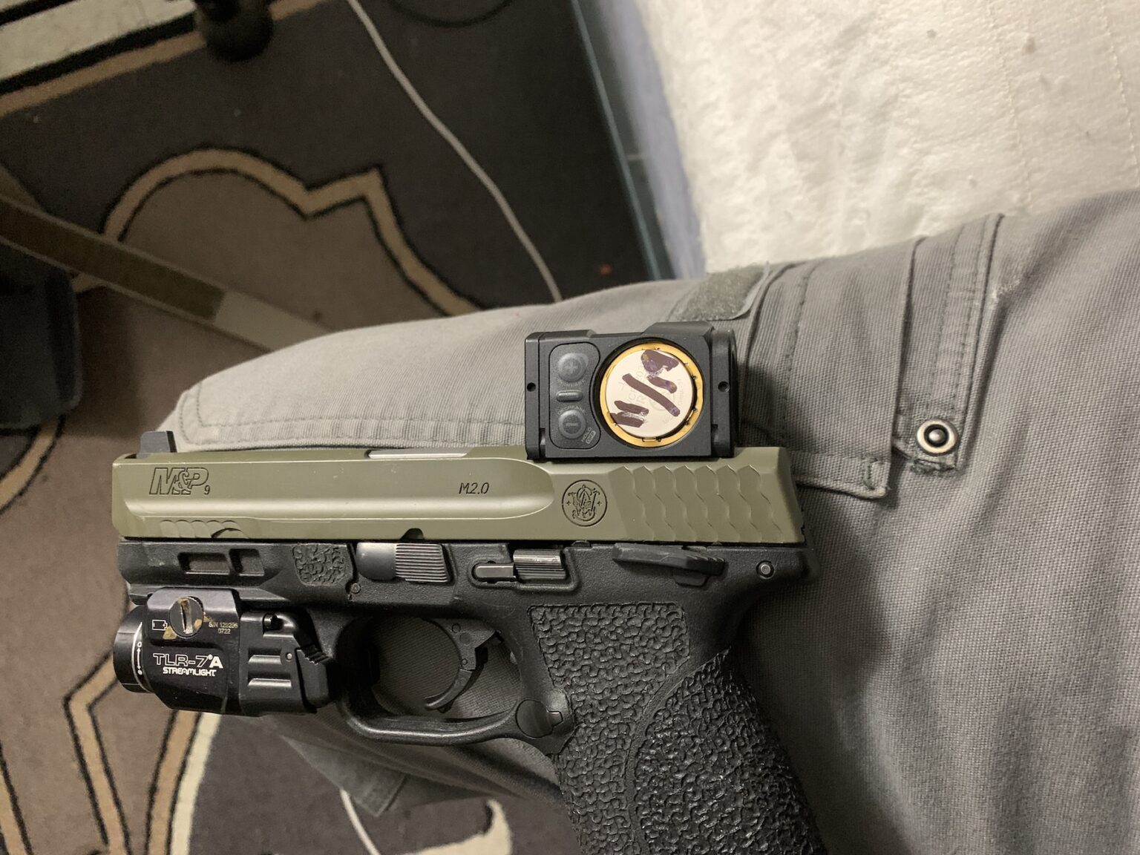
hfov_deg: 67.3
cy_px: 428
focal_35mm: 26
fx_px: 856
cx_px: 570
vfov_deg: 53.1
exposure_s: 1/30
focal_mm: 4.25
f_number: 1.8
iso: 640
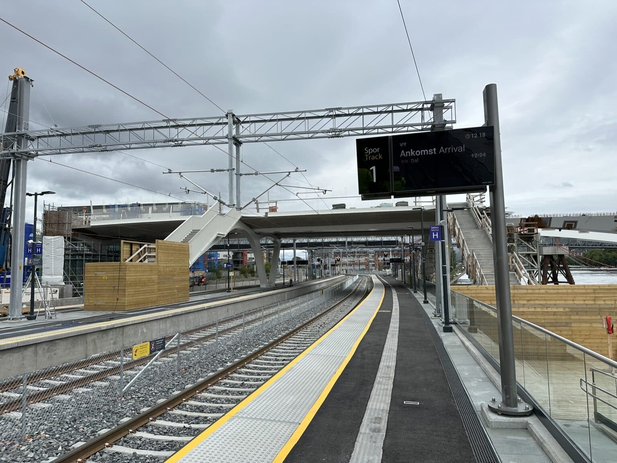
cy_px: 232
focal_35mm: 24
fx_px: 428
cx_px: 308
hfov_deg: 71.6
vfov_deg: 56.8
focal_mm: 6.86
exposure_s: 1/4016
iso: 80
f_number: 1.78
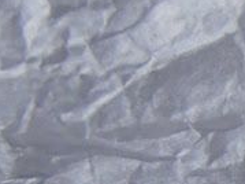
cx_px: 591
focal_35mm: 207
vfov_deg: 7.0
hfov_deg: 8.7
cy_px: 291
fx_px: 1464
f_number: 13
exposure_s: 1/320
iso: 100
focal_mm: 6.64
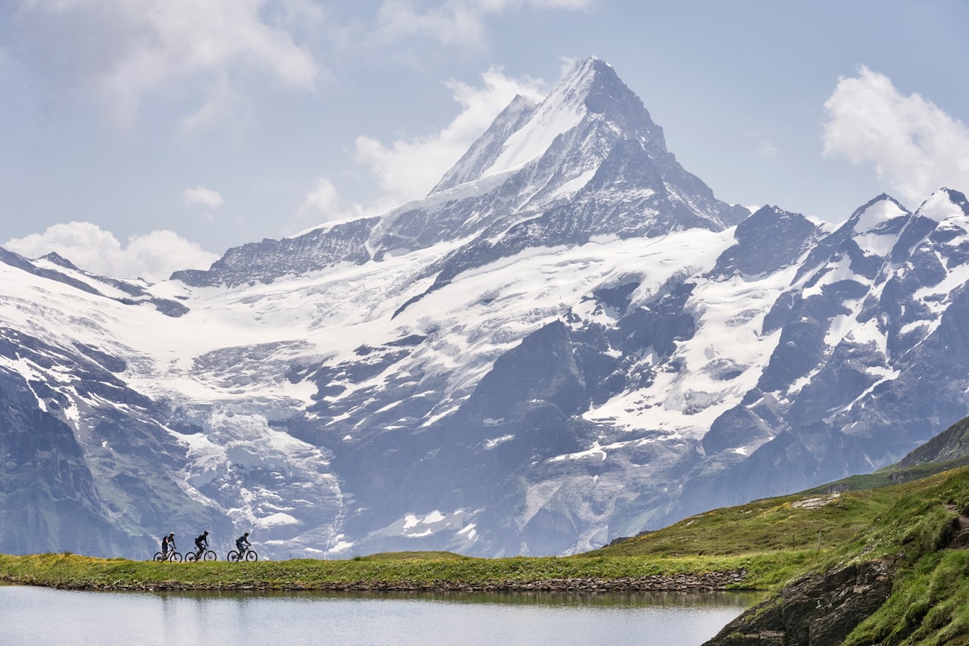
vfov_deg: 14.3
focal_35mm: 96
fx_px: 2584
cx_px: 484
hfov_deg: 21.2
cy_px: 323
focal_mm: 96
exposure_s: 1/3200
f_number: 7.1
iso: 800
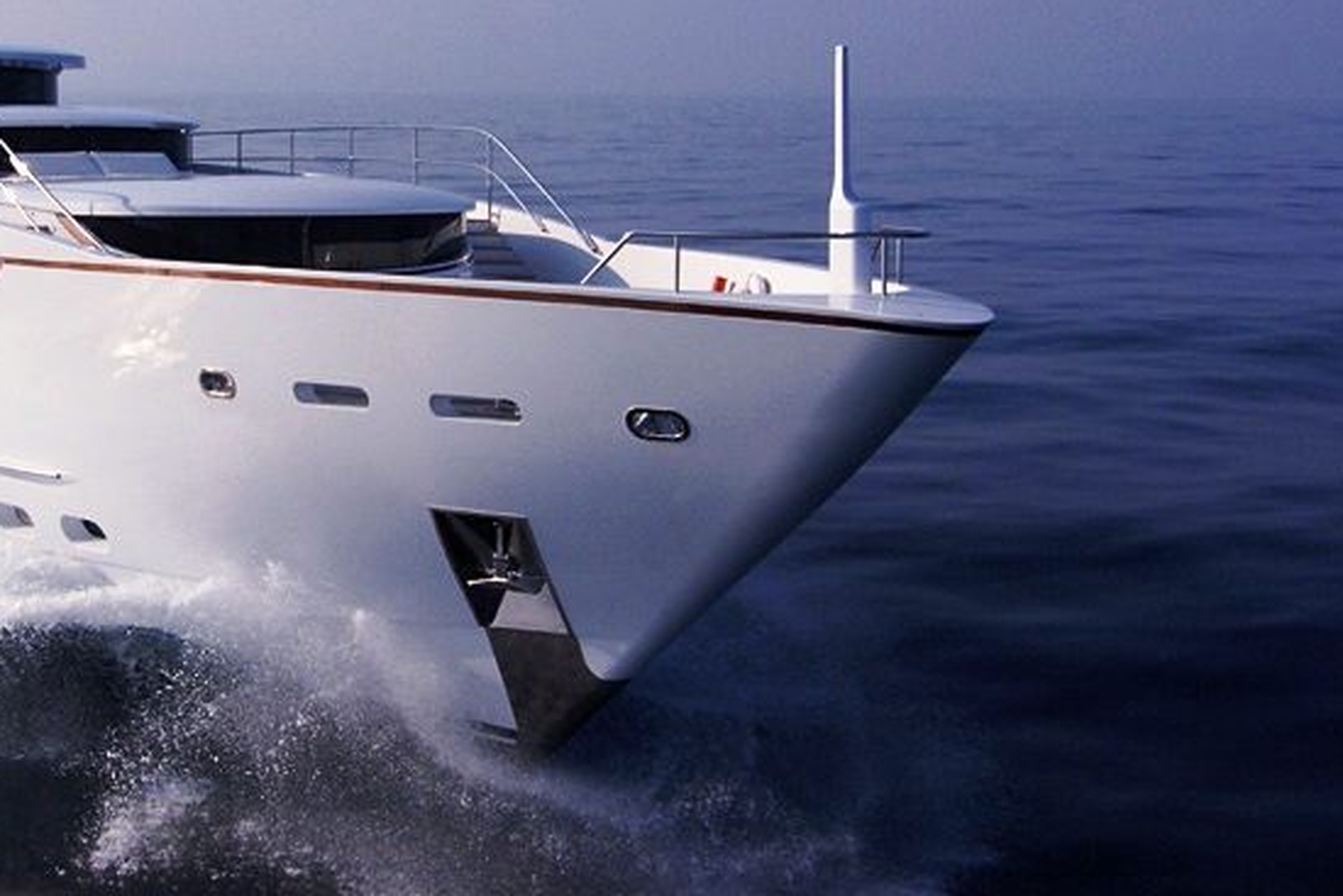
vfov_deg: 24.8
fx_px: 2015
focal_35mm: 54
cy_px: 222
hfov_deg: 35.9
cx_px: 303
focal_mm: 22
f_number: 15
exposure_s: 1/800
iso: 400
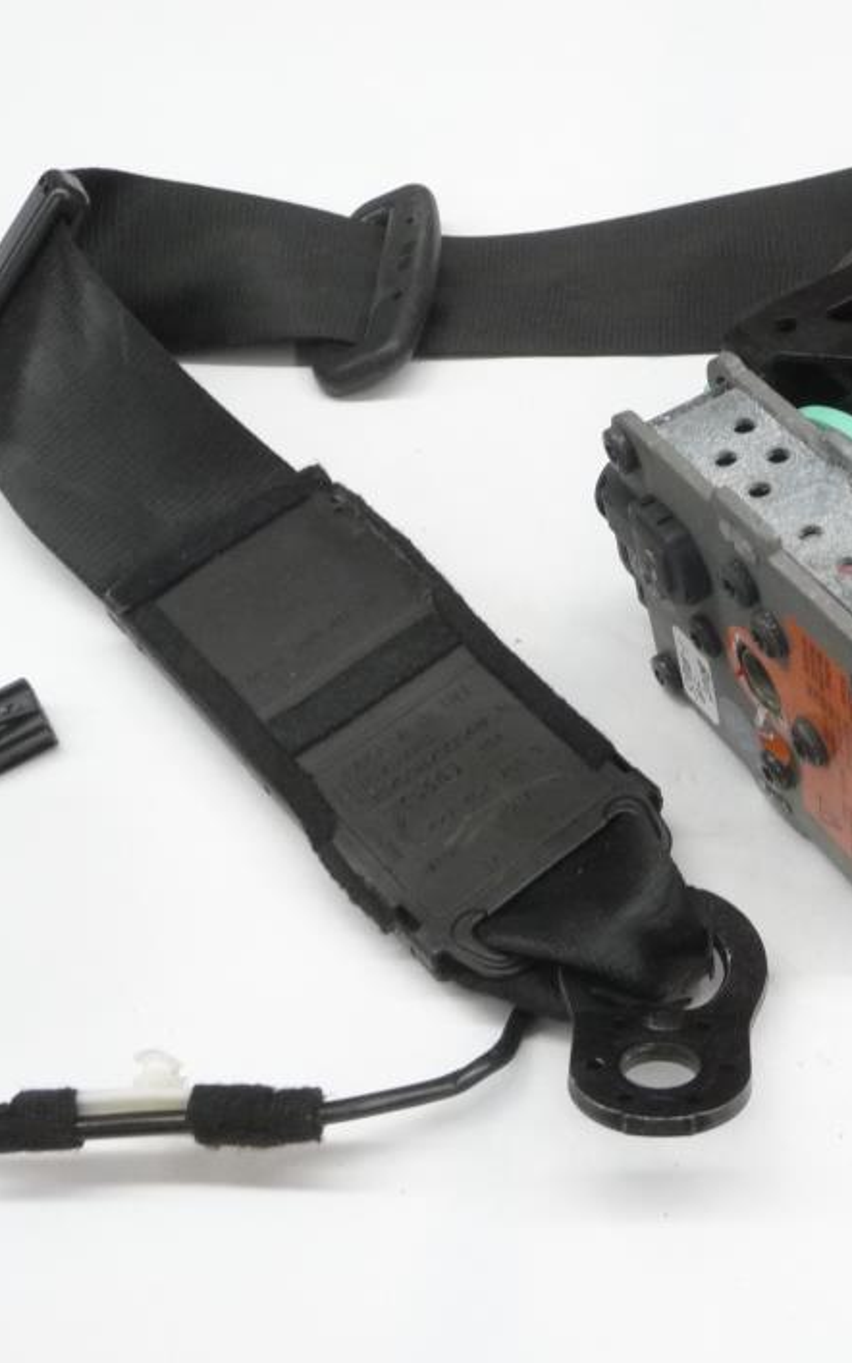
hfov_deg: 29.1
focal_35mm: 43
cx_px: 704
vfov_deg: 46.2
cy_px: 688
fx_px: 1597
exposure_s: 1/30
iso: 320
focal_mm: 4.7
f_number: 3.3
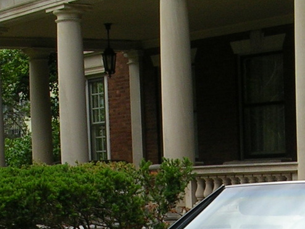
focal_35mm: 123
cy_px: 322
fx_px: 1084
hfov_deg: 15.9
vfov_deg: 11.6
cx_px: 232
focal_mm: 5.8
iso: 50
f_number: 5.6
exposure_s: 1/156
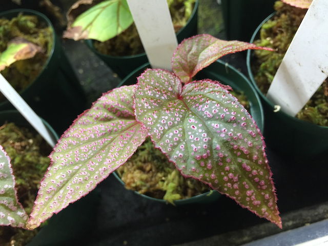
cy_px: 123
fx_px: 275
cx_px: 164
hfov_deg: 61.7
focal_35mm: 29
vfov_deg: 48.2
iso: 50
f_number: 2.2
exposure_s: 1/15
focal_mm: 4.15
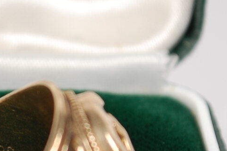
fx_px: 1927
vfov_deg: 4.5
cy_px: 148
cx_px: -4
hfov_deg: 6.7
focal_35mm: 306
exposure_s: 1/125
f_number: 5.6
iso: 280
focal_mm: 55
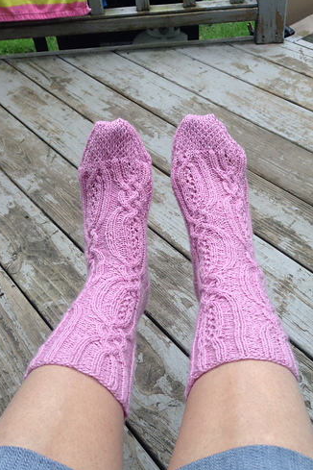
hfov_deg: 37.8
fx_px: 456
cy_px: 236
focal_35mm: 35
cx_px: 170
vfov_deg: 54.4
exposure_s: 1/236
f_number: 2.4
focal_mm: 3.3
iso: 25
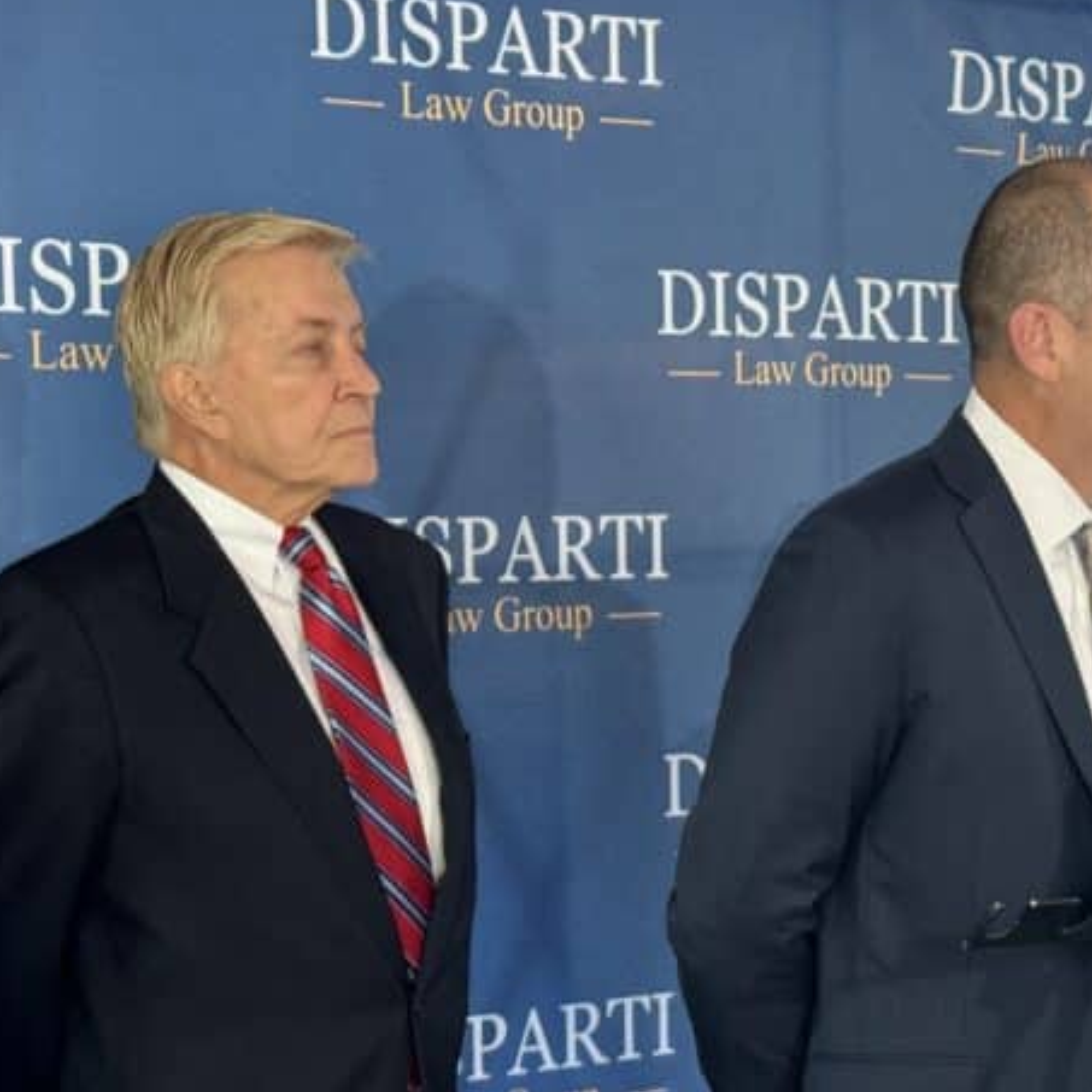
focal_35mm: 96
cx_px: 600
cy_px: 824
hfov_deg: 18.1
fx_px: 3426
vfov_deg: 18.0
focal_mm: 6.76
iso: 160
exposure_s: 1/60
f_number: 1.78
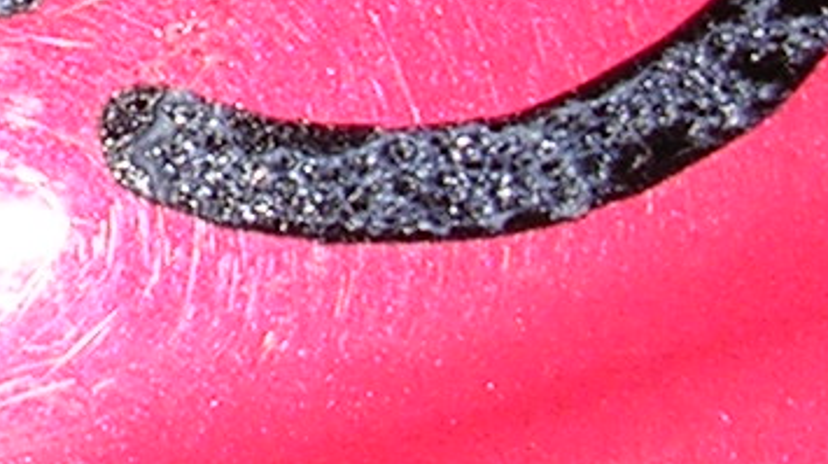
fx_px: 5660
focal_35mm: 258
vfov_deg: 4.6
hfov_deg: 8.2
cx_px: -420
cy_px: -536
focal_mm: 6.2
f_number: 5.8
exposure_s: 1/60.1
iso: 50
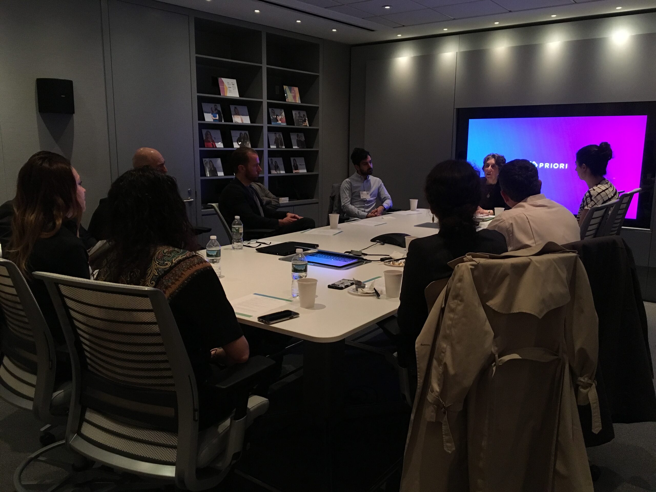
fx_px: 550
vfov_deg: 48.2
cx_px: 328
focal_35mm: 29
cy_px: 246
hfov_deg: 61.7
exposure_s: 1/30
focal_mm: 4.15
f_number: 2.2
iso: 160
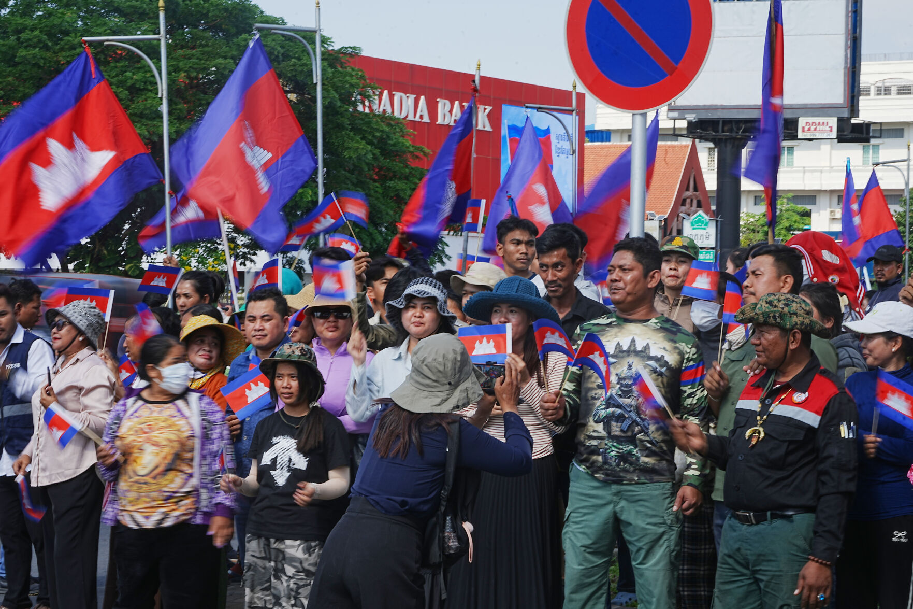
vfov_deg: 13.7
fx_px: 2536
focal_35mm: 100
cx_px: 456
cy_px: 304
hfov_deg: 20.4
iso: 50
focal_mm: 100
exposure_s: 1/13
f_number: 32
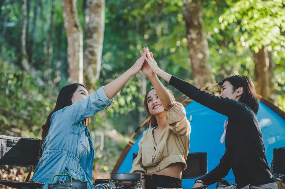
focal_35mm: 98
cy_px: 94
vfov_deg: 13.9
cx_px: 142
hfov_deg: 20.8
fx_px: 775
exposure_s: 1/100
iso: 200
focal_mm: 98
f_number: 3.2
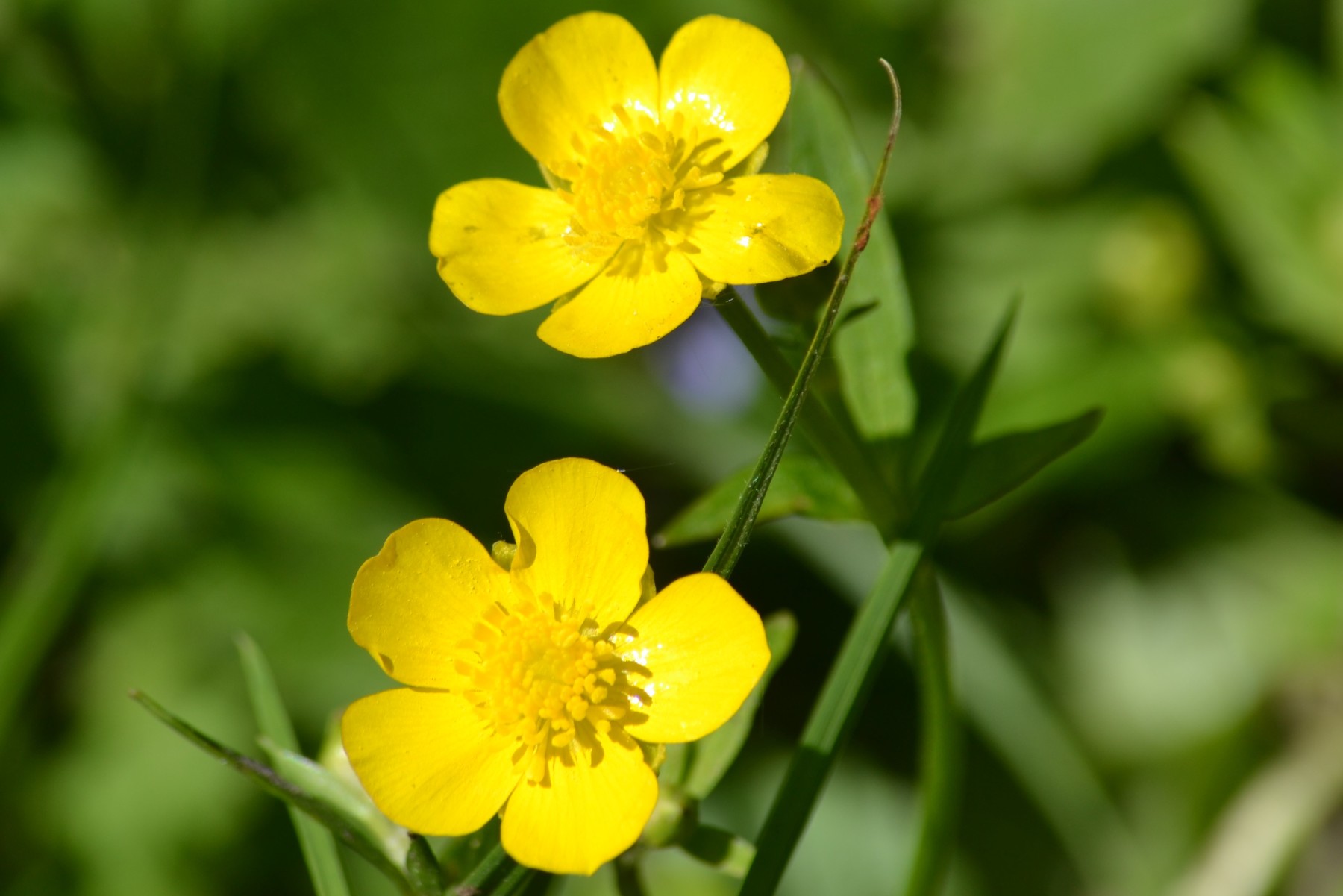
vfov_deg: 3.1
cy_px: 448
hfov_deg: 4.6
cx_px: 672
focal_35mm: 450
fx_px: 16790
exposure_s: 1/250
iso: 100
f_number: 8
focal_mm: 300
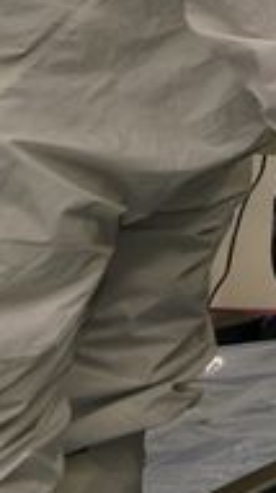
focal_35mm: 64
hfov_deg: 8.0
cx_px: 1122
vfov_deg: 28.8
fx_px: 835
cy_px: -89
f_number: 4.5
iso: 800
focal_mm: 12
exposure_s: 1/160
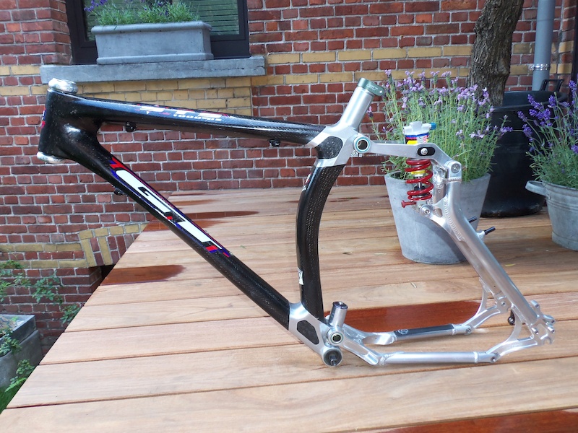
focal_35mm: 28
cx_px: 289
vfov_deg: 49.7
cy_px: 216
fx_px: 468
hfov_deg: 63.4
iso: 100
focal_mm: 5.1
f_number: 3.3
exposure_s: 1/30
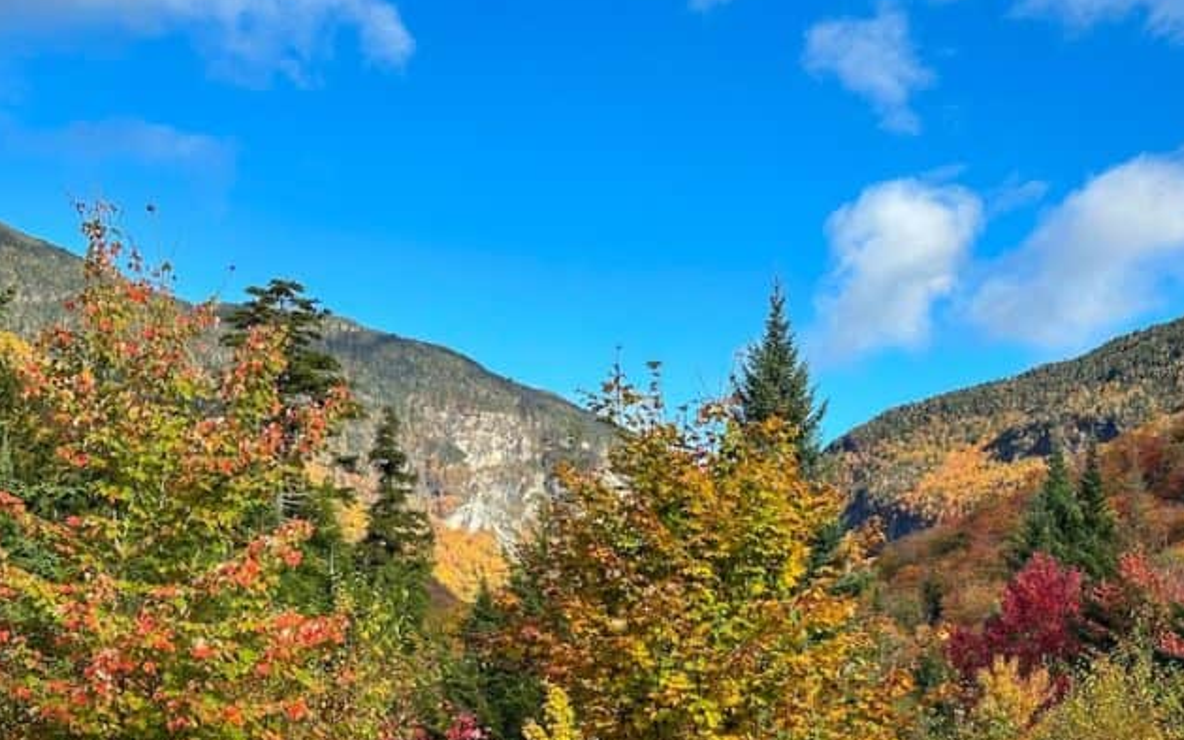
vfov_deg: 18.7
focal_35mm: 69
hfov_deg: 29.8
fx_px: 2226
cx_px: 597
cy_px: 562
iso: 64
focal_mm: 6.86
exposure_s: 1/2000
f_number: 1.8
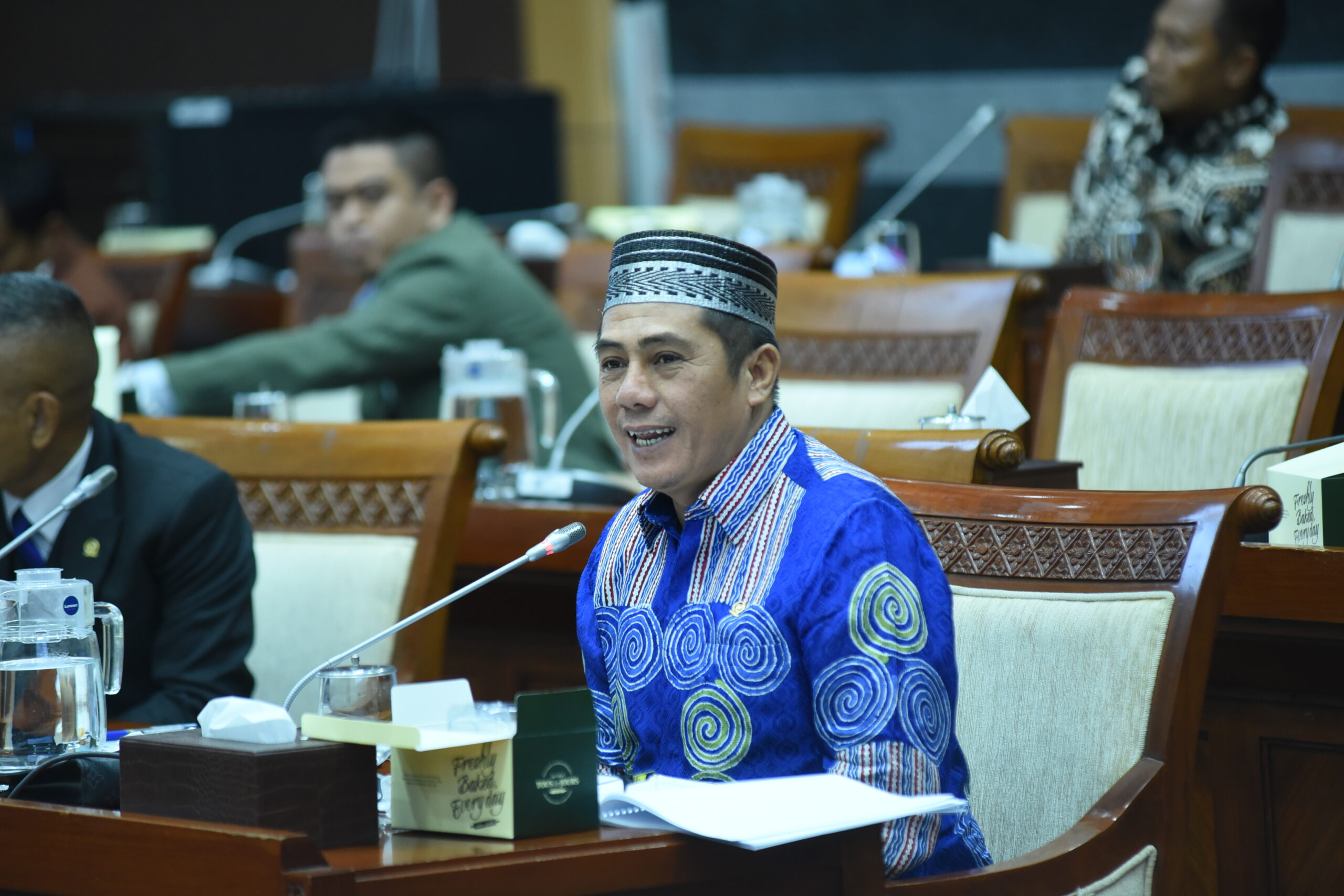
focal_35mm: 200
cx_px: 672
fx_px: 7467
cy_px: 448
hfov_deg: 10.3
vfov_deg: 6.9
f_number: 4
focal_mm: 200
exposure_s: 1/250
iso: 2500
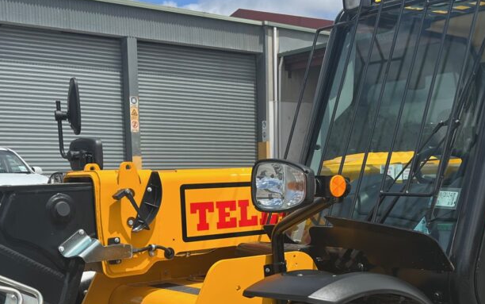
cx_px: 273
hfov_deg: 37.5
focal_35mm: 54
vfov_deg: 23.6
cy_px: 251
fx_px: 714
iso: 50
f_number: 1.5
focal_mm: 5.7
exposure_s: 1/3968
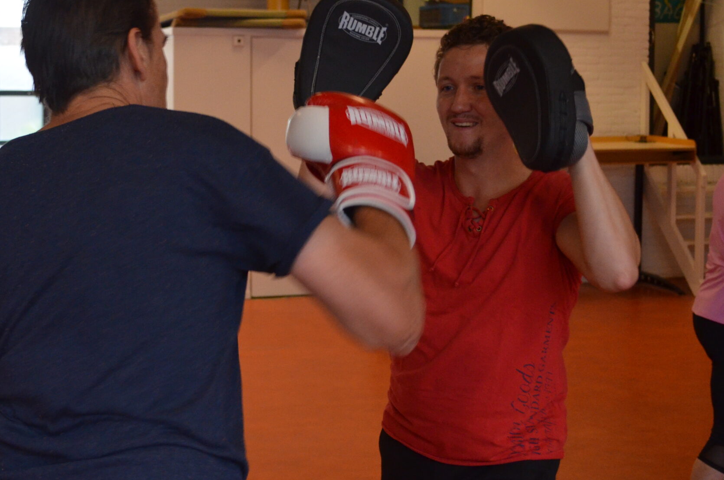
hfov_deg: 28.9
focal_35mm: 69
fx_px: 1385
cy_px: 174
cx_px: 180
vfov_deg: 19.6
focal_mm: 30
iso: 1600
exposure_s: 1/200
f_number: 4.5
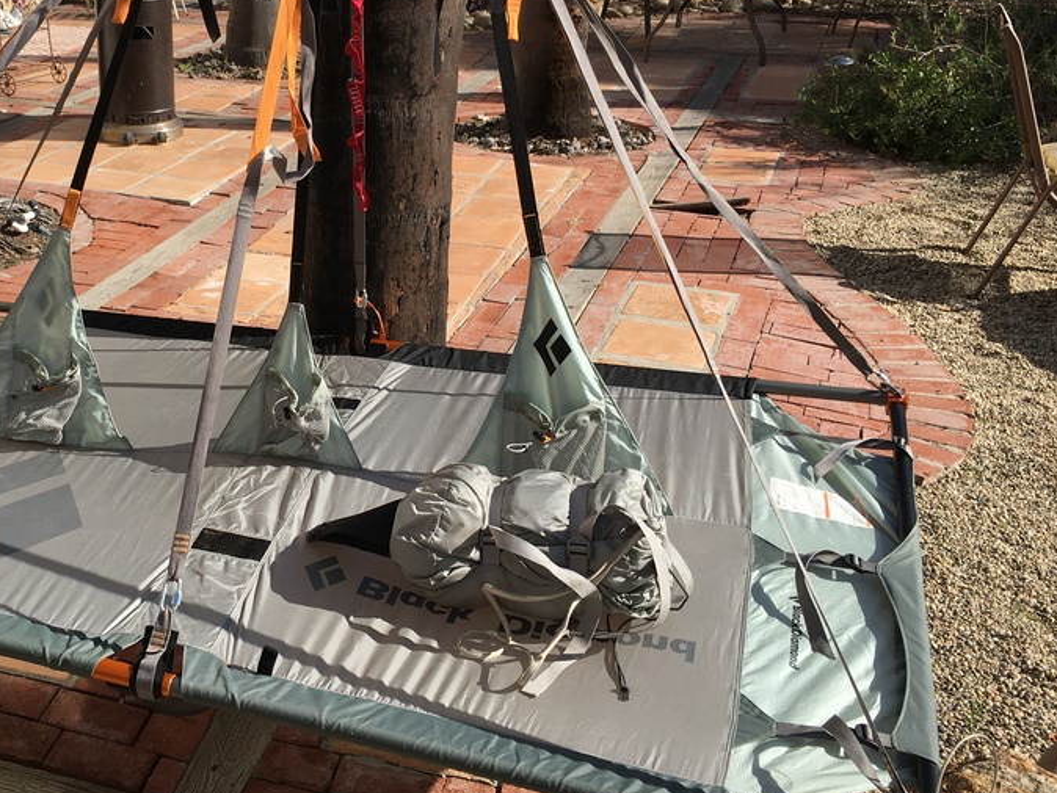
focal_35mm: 43
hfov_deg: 42.8
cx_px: 295
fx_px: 1313
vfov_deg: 33.5
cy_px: 313
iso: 25
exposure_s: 1/1399
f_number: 2.2
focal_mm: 4.15
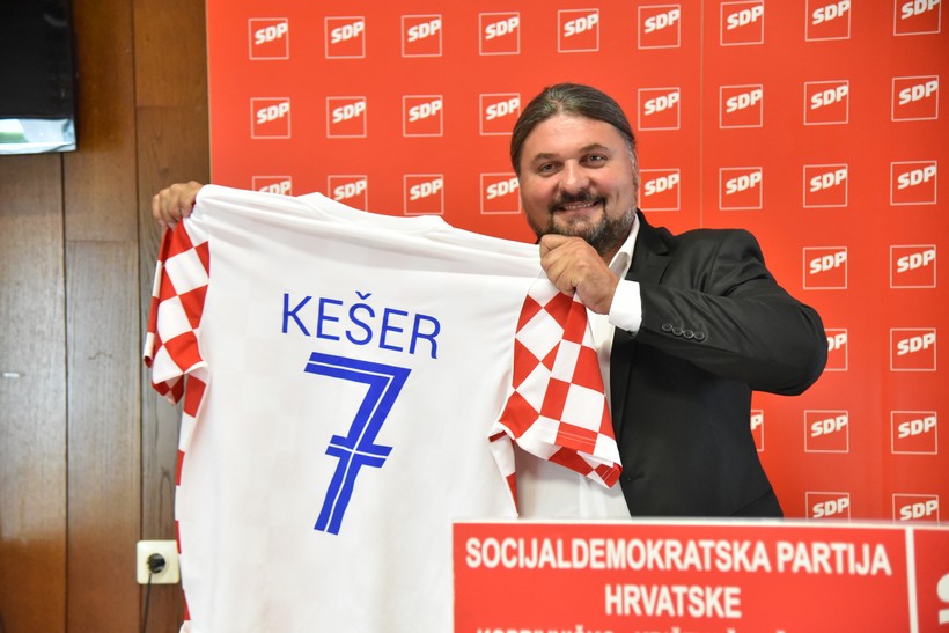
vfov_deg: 19.5
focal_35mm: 70
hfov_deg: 28.8
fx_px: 1845
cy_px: 316
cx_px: 474
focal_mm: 70
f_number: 4
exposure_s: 1/125
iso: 6400
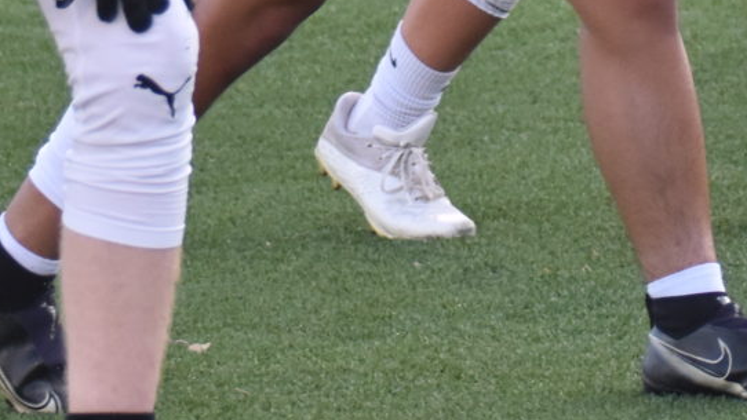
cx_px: 615
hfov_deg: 3.7
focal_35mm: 586
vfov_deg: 2.1
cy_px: -430
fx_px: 11608
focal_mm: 102
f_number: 5
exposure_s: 1/500
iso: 800
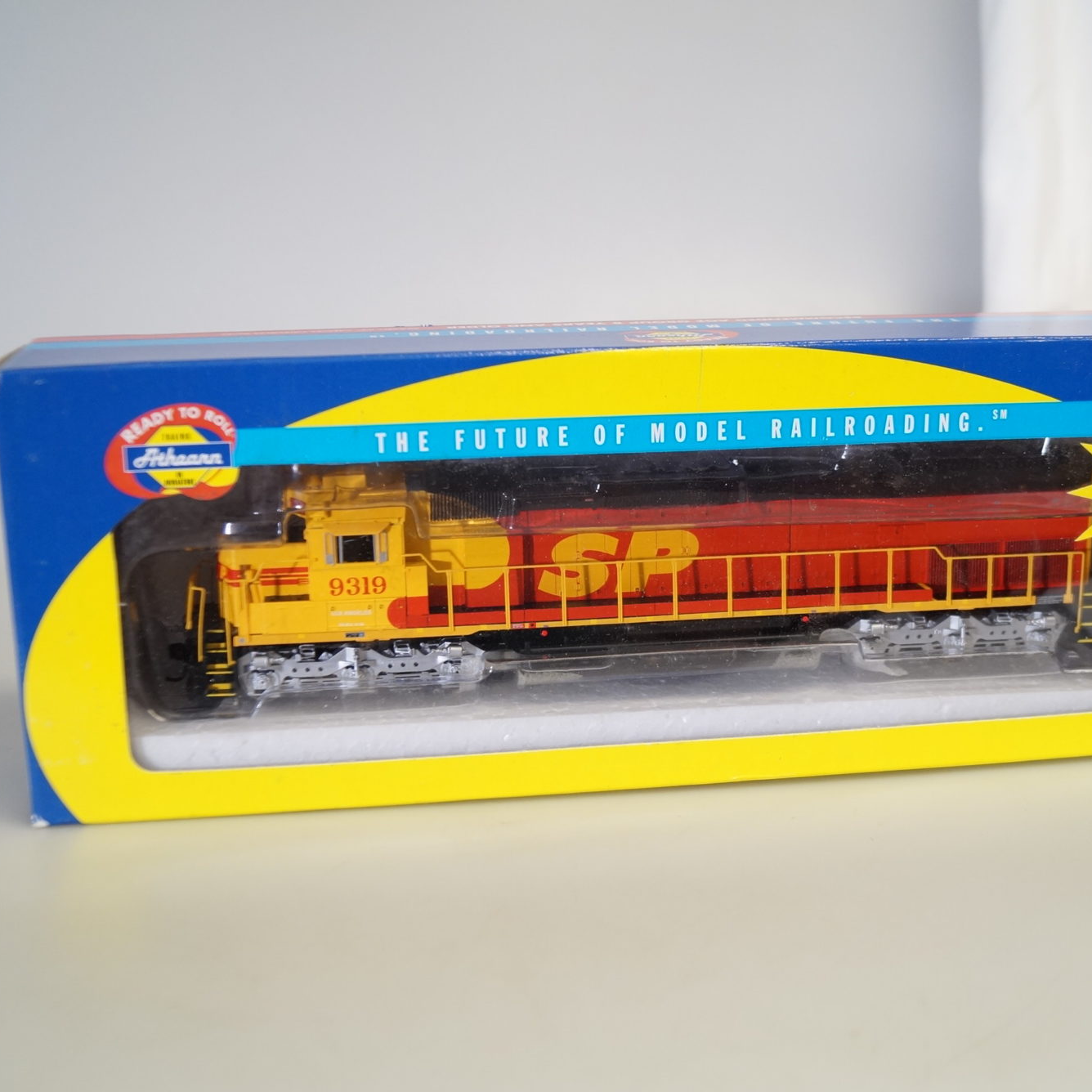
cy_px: 545
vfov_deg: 39.2
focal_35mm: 43
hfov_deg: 39.1
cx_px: 602
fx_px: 1535
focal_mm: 22
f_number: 4
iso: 500
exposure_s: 1/160
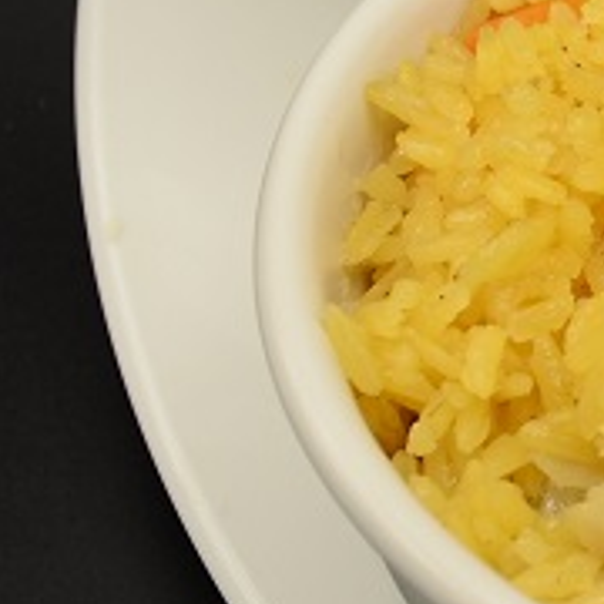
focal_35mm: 232
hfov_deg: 7.1
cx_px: 1466
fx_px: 4580
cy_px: -198
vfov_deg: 7.5
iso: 160
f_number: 5.6
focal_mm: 32
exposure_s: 1/125
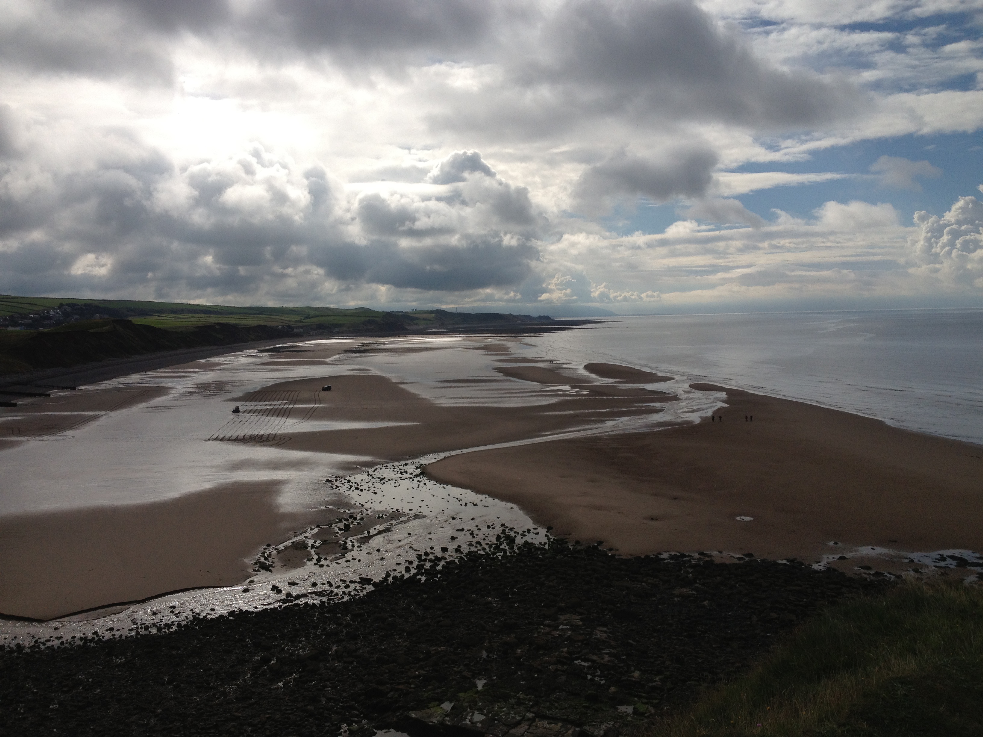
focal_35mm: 35
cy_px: 368
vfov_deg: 40.7
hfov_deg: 52.6
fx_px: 994
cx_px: 492
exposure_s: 1/5525
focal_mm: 4.28
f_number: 2.4
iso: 50
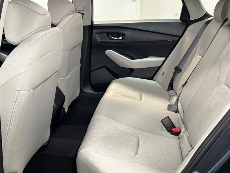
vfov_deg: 36.8
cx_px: 100
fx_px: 259
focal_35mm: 39
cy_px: 93
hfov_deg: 47.7
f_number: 1.78
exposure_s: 1/60
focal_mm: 6.86
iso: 800
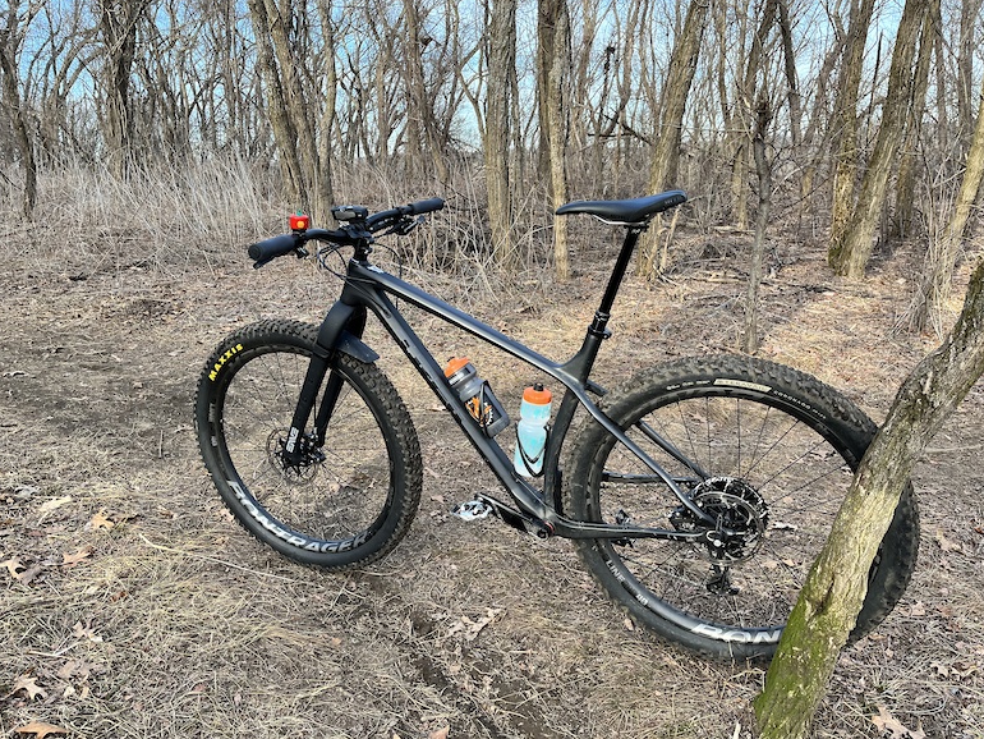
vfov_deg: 51.4
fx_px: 768
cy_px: 367
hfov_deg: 65.3
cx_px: 496
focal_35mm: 27
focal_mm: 5.1
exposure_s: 1/304
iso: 50
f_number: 1.6
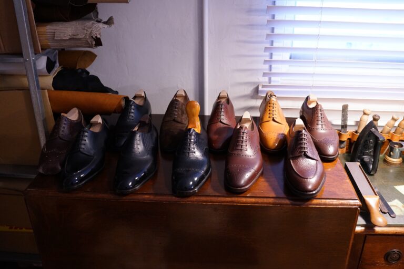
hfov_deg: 54.4
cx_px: 202
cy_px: 134
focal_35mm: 35
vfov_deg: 37.9
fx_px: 393
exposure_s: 1/100
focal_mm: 35
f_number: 3.5
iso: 4000
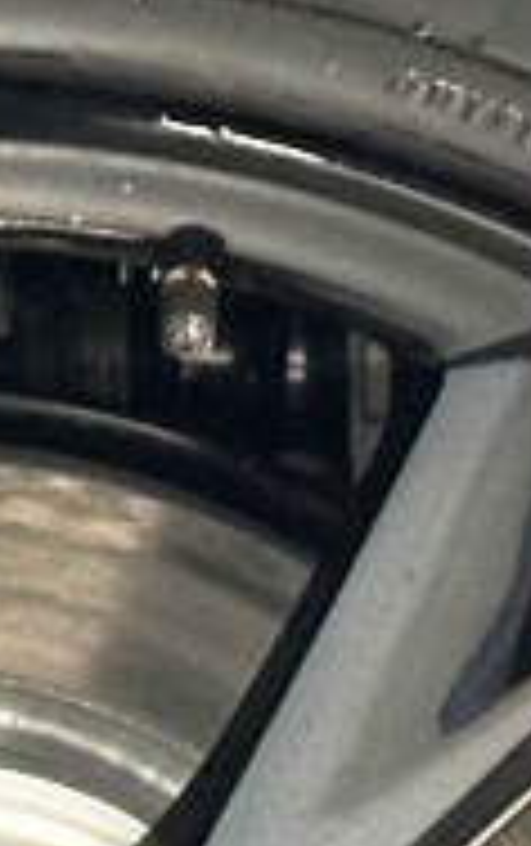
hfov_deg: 4.7
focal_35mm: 277
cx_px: -54
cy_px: 1030
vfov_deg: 7.5
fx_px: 6394
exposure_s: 1/20
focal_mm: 6.86
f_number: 1.78
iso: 640
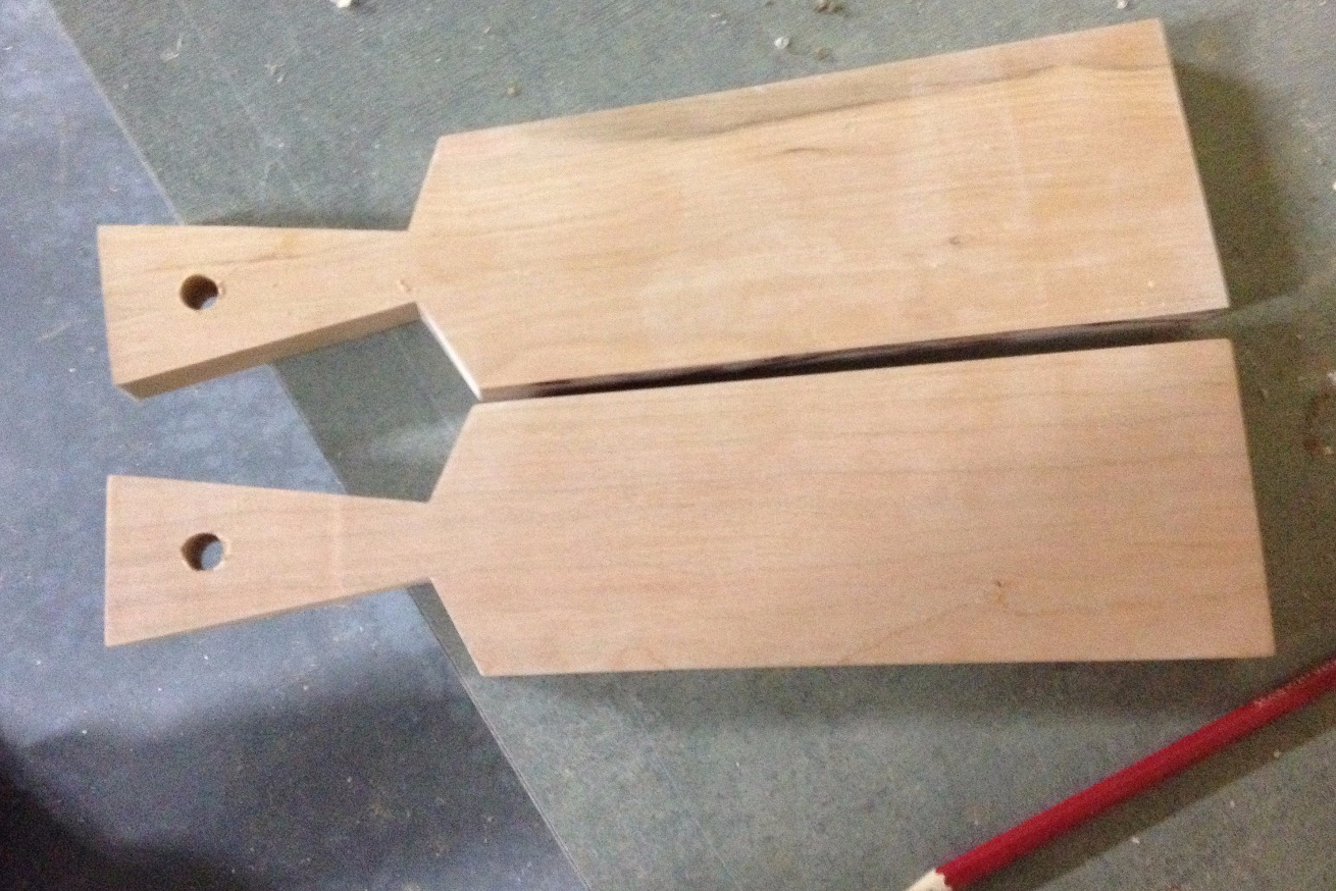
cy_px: 381
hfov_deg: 48.4
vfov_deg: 33.4
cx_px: 689
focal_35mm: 40
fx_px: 1485
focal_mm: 4.28
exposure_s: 1/15
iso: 640
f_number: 2.4
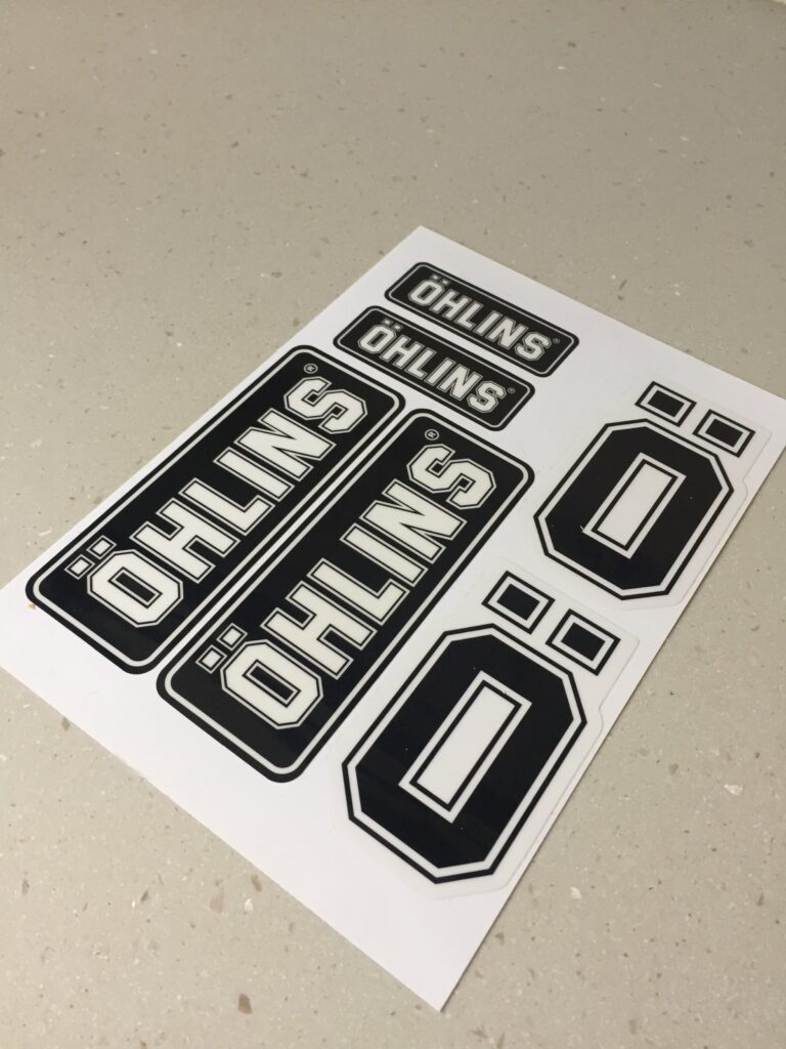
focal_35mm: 29
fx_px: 878
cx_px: 393
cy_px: 524
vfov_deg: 61.7
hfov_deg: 48.2
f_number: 2.2
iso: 50
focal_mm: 4.15
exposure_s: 1/33
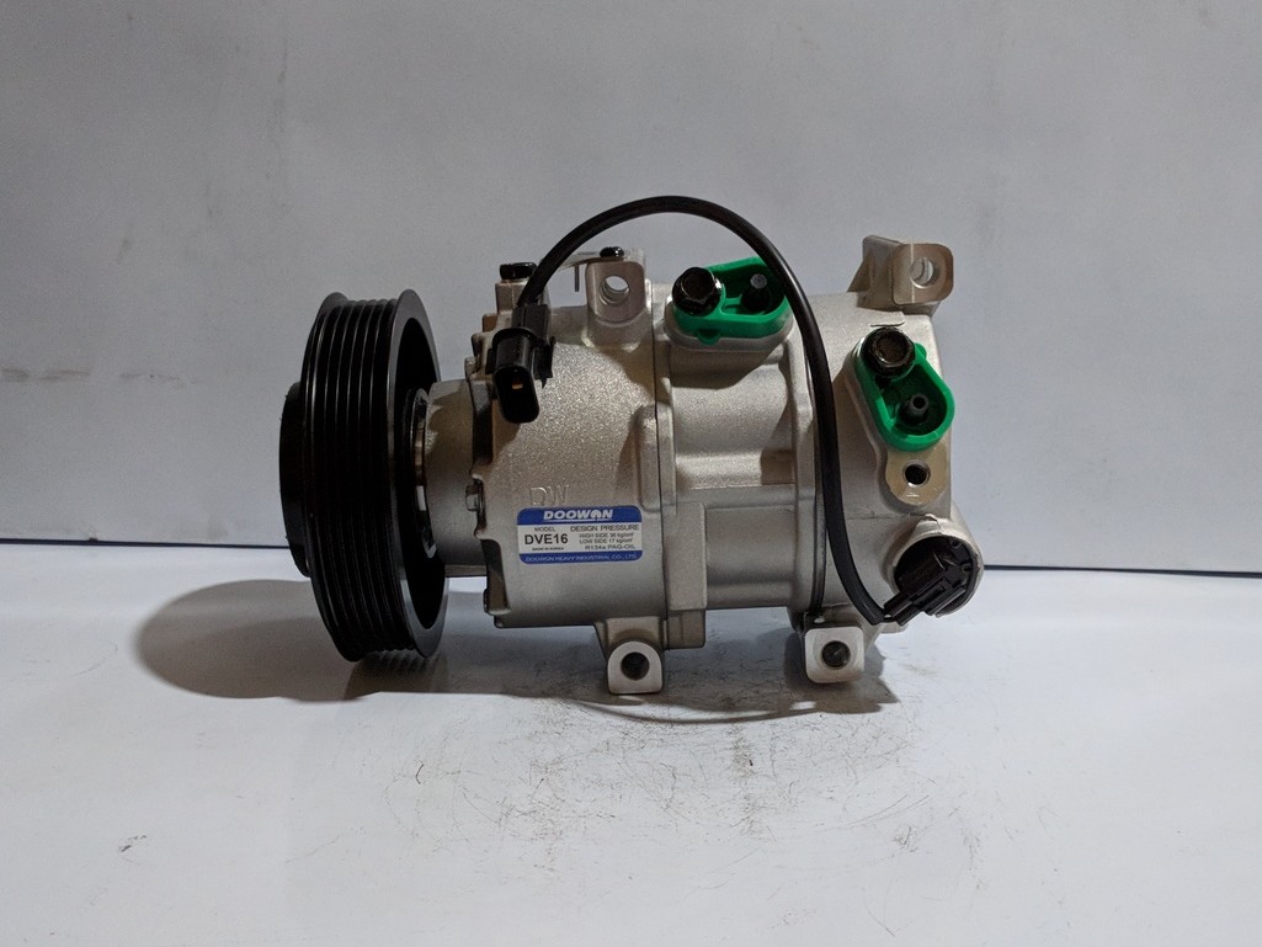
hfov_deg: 67.3
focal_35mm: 26
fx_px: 948
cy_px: 474
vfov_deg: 53.1
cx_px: 631
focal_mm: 4.67
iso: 878
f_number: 2
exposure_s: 1/30.1
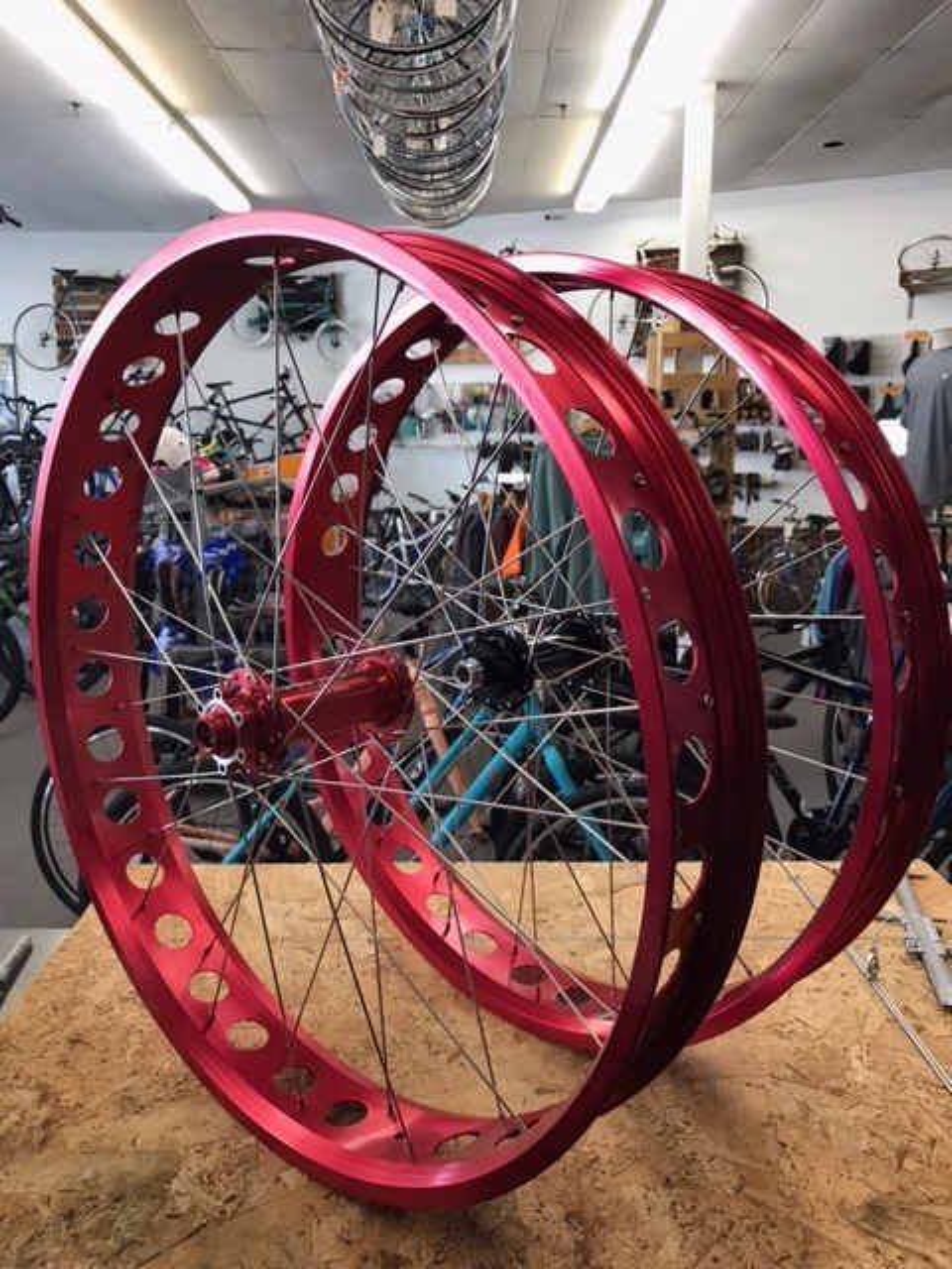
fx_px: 1027
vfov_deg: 63.4
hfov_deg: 49.7
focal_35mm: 28
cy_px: 634
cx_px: 476
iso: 25
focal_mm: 3.99
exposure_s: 1/30
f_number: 1.8
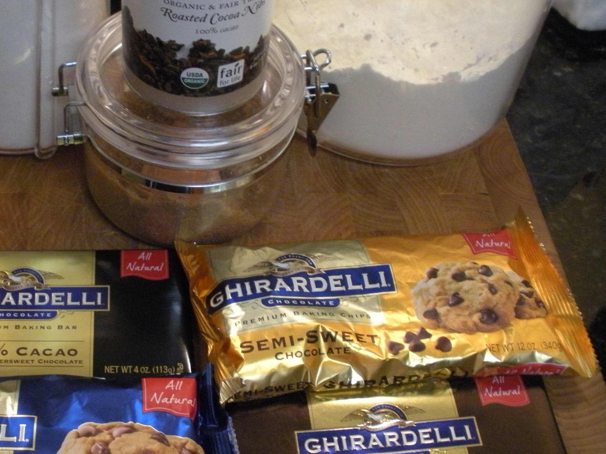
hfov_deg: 35.6
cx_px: 171
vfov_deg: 27.5
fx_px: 928
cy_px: 213
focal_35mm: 53
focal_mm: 6.3
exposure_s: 1/45.2
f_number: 3.5
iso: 400
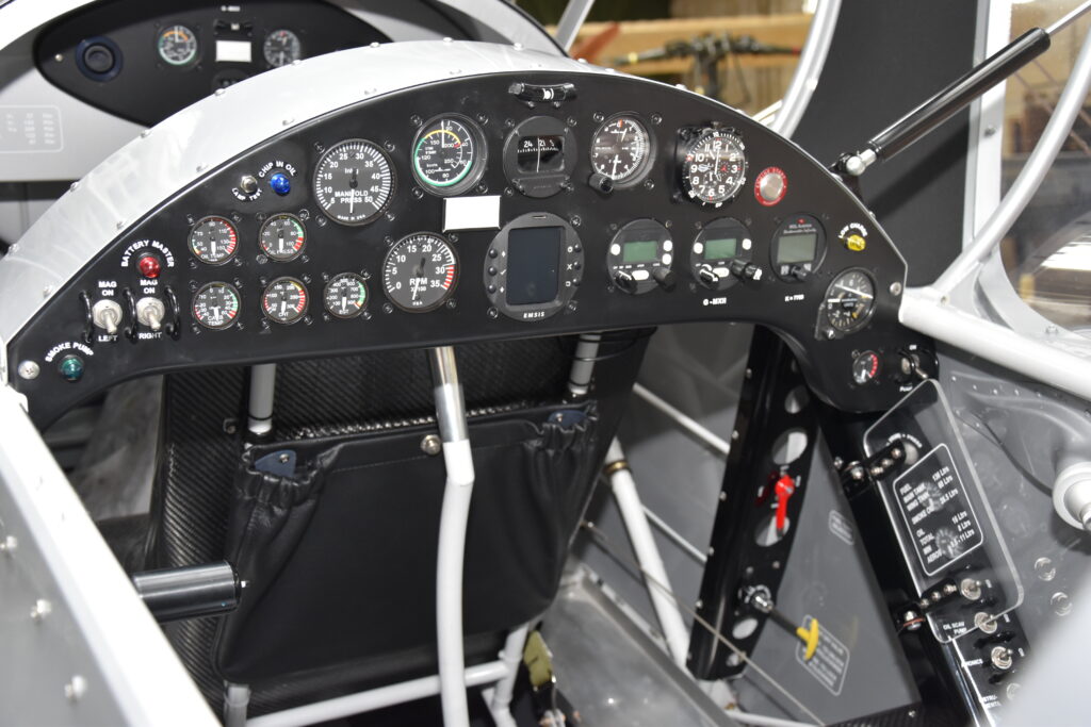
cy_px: 364
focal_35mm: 45
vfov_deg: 29.9
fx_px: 1364
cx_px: 546
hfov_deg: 43.6
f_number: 4.5
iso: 800
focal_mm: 30
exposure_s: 1/80
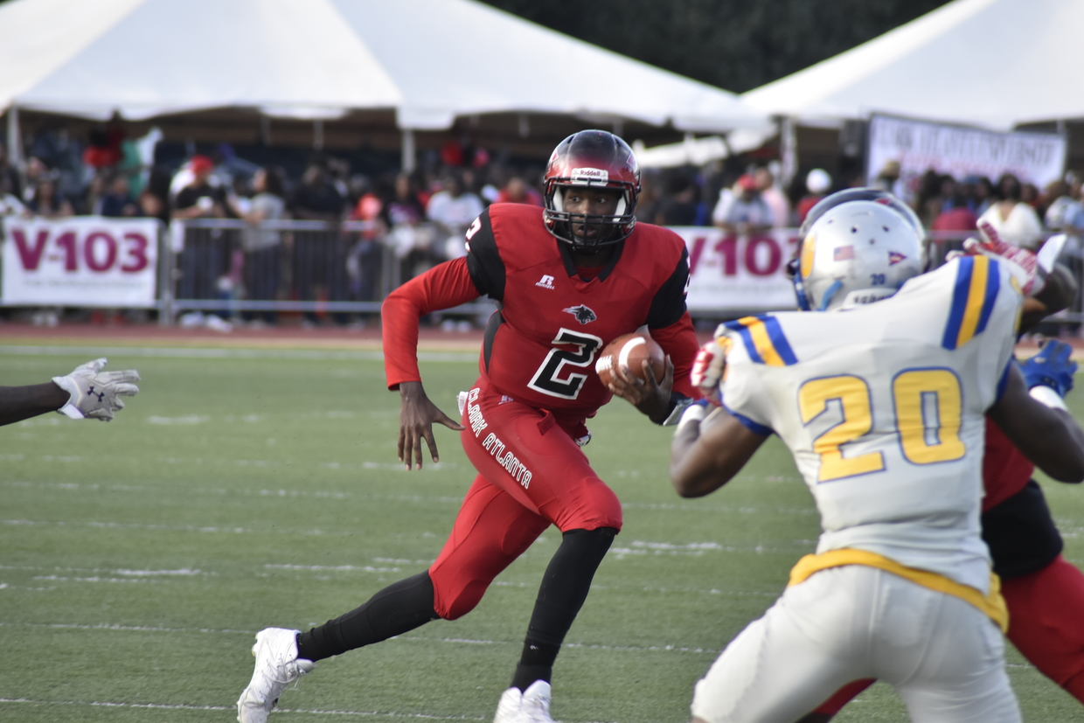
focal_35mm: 390
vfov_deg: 3.5
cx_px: 542
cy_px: 362
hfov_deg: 5.3
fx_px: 11744
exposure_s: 1/500
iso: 800
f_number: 6.3
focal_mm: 260
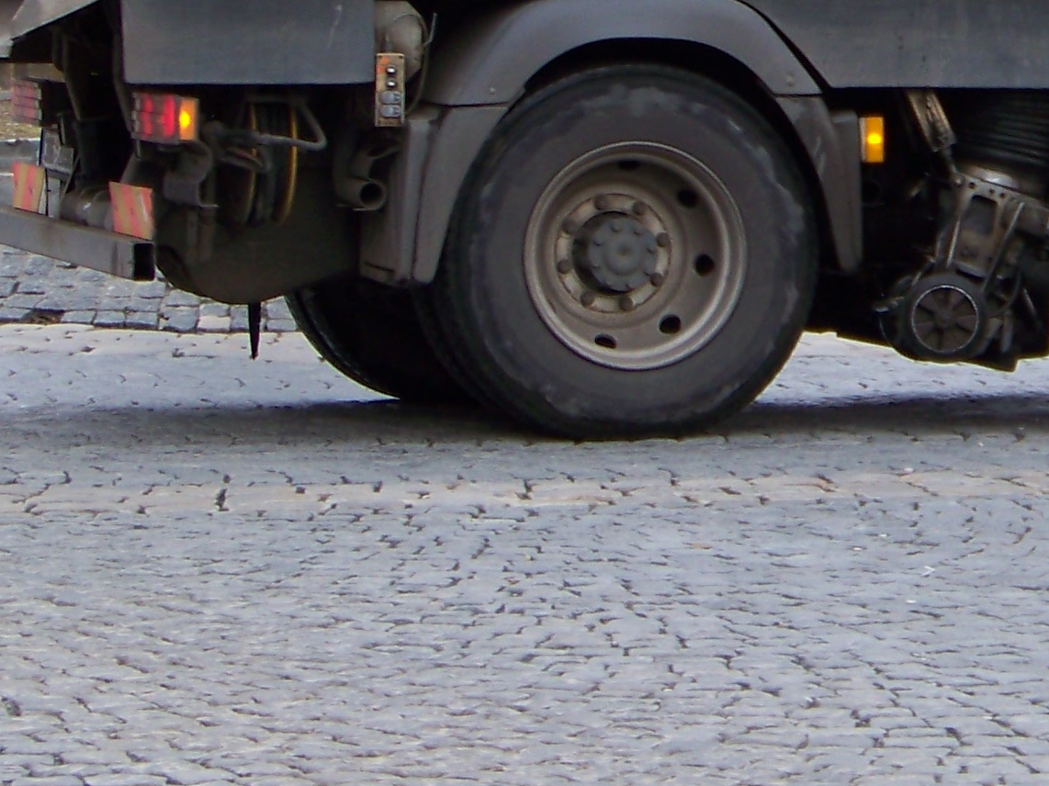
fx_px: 6756
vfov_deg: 6.6
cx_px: 1055
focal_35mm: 223
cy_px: -145
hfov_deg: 8.8
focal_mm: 13.2
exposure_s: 1/200
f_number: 3.2
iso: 64
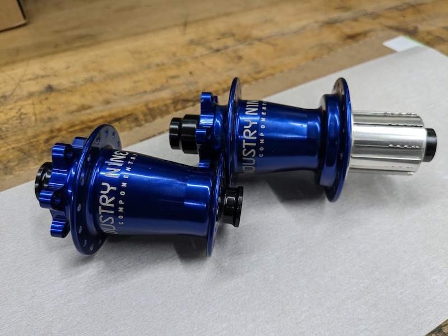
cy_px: 168
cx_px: 224
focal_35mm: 27
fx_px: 349
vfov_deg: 51.4
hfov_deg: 65.3
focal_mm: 4.38
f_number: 1.73
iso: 126
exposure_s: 1/60
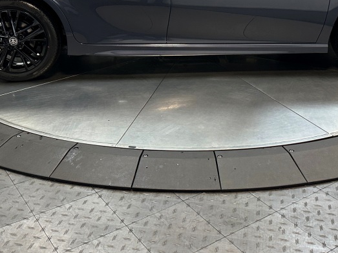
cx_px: 176
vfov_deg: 30.2
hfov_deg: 40.4
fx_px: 459
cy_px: 54
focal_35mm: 47
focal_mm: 6.86
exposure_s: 1/60
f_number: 1.78
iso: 400
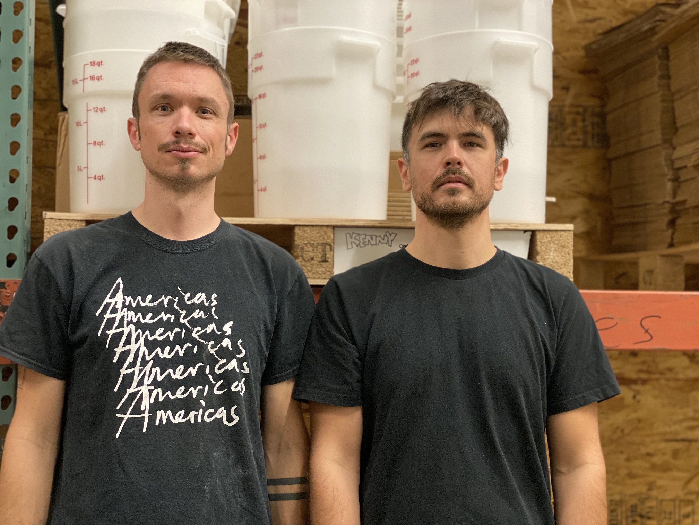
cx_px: 350
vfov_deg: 28.0
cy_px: 262
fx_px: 1050
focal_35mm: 52
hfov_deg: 36.8
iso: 320
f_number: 2
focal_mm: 6
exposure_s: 1/32
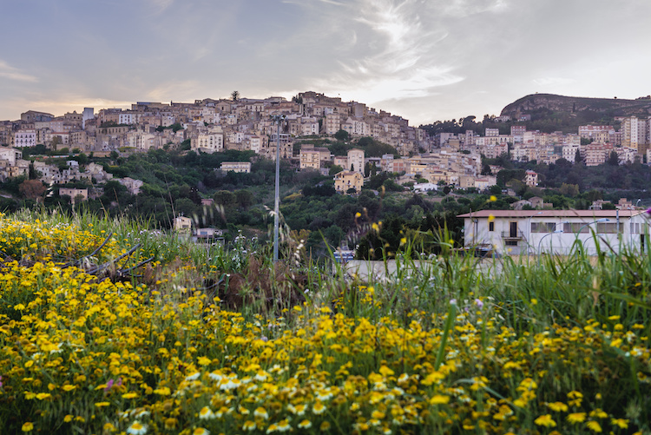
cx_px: 326
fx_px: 868
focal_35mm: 48
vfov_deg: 28.1
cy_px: 218
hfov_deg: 41.1
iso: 200
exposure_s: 1/100
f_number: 4.5
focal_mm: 48
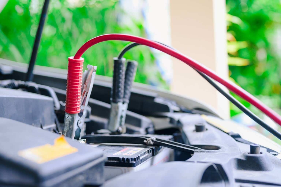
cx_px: 140
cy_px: 94
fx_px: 390
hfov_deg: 39.6
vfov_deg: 27.0
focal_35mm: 50
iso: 250
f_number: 2.5
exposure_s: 1/100
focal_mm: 50
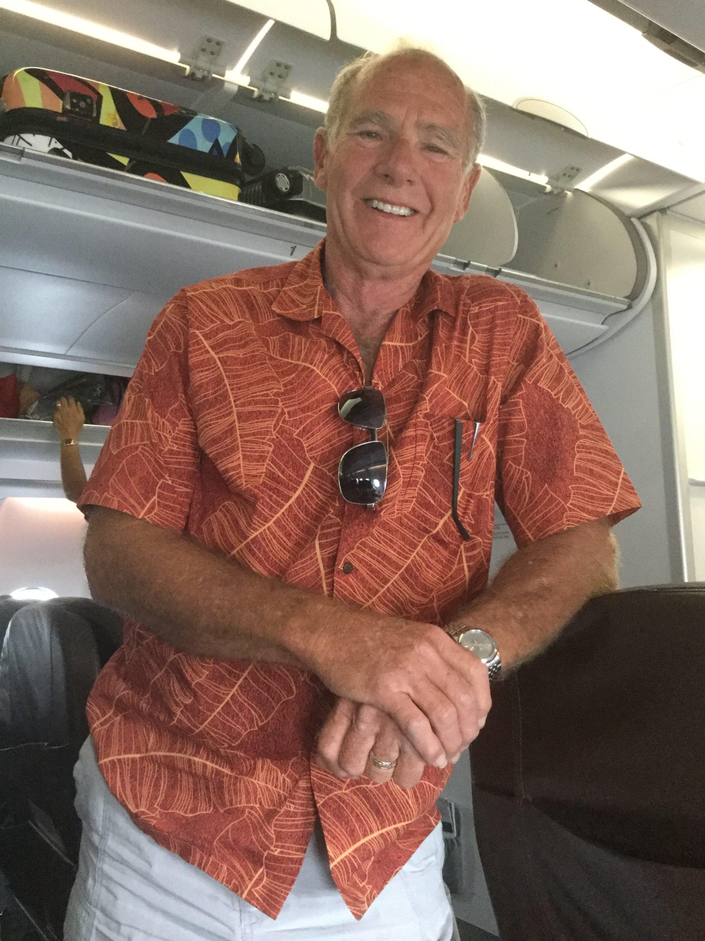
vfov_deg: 58.4
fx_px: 842
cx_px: 352
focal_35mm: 31
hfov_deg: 45.4
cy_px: 470
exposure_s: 1/15
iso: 320
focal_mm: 3.3
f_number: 2.4
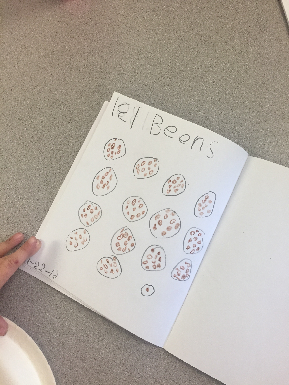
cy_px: 192
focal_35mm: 29
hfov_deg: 48.2
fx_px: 323
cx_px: 144
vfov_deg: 61.7
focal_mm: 4.15
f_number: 2.2
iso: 50
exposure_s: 1/30
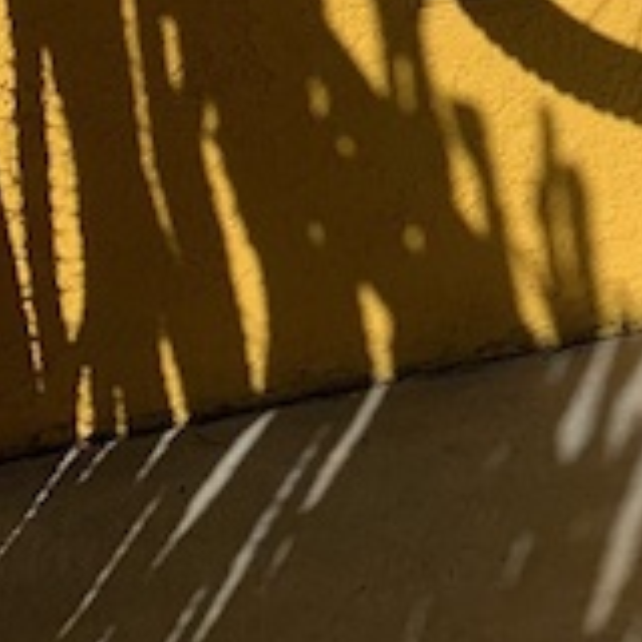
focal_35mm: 115
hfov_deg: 13.9
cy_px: -437
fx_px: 2413
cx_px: 1055
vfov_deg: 13.8
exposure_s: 1/6061
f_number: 1.8
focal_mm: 4.25
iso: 25
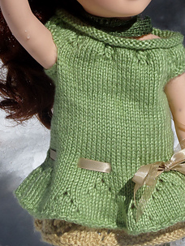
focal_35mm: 154
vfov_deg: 12.8
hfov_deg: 9.7
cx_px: 116
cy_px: 126
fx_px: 1095
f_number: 4.9
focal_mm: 13.2
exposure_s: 1/1500
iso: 80
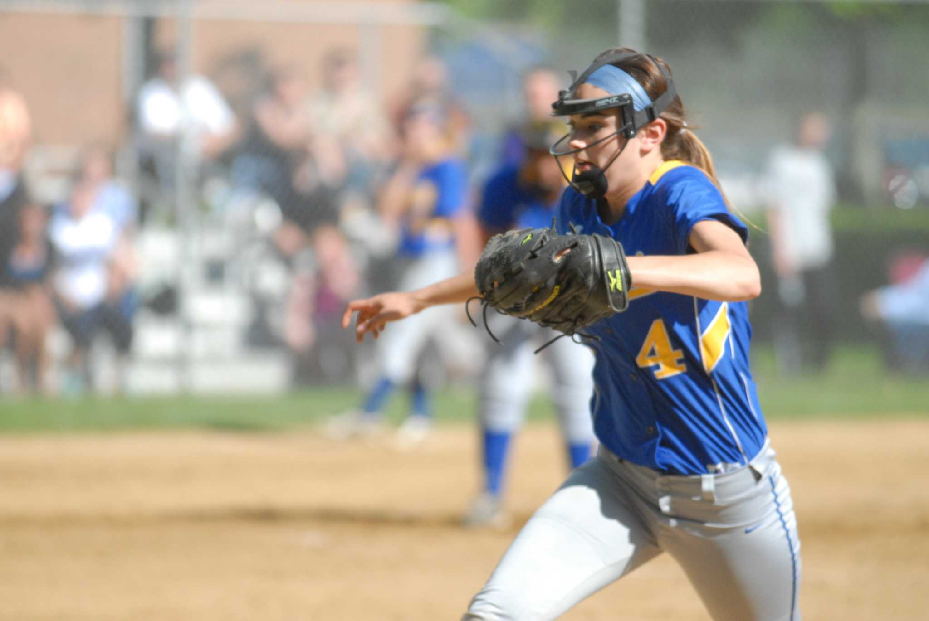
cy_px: 310
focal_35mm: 300
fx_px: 7749
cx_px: 464
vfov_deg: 4.6
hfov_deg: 6.9
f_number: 3.5
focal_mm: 200
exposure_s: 1/4000
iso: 800
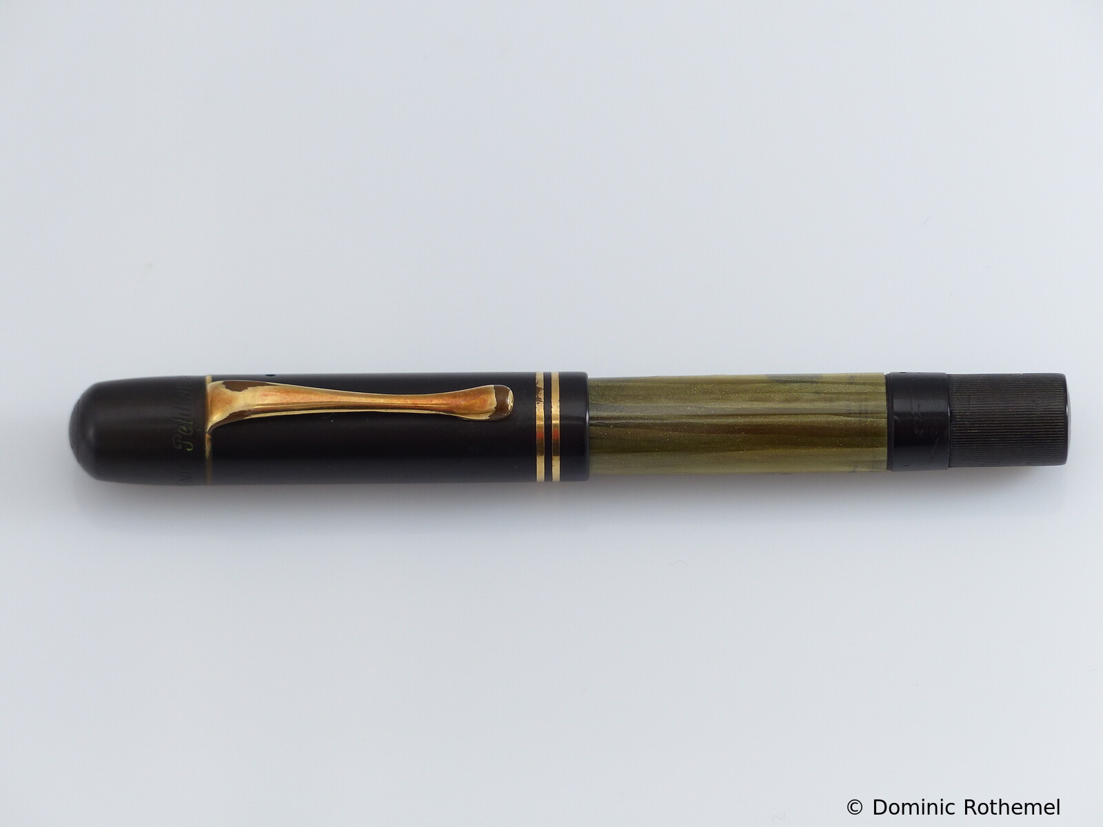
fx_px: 10770
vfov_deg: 4.4
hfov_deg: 5.9
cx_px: 552
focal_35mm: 338
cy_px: 414
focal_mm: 60.8
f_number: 3.2
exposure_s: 1/100
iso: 100
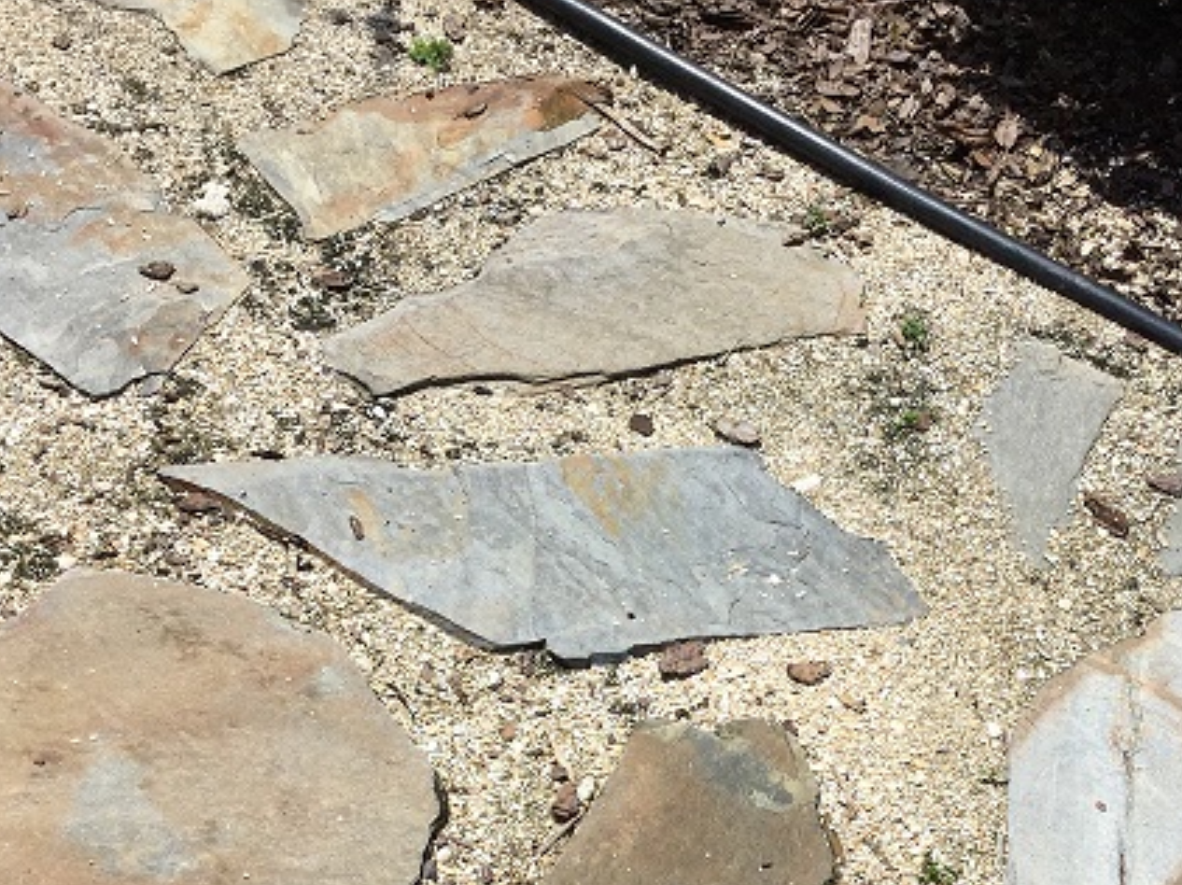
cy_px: 815
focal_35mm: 60
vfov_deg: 23.7
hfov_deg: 32.1
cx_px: 700
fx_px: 2048
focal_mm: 3.3
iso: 25
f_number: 2.4
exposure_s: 1/2398
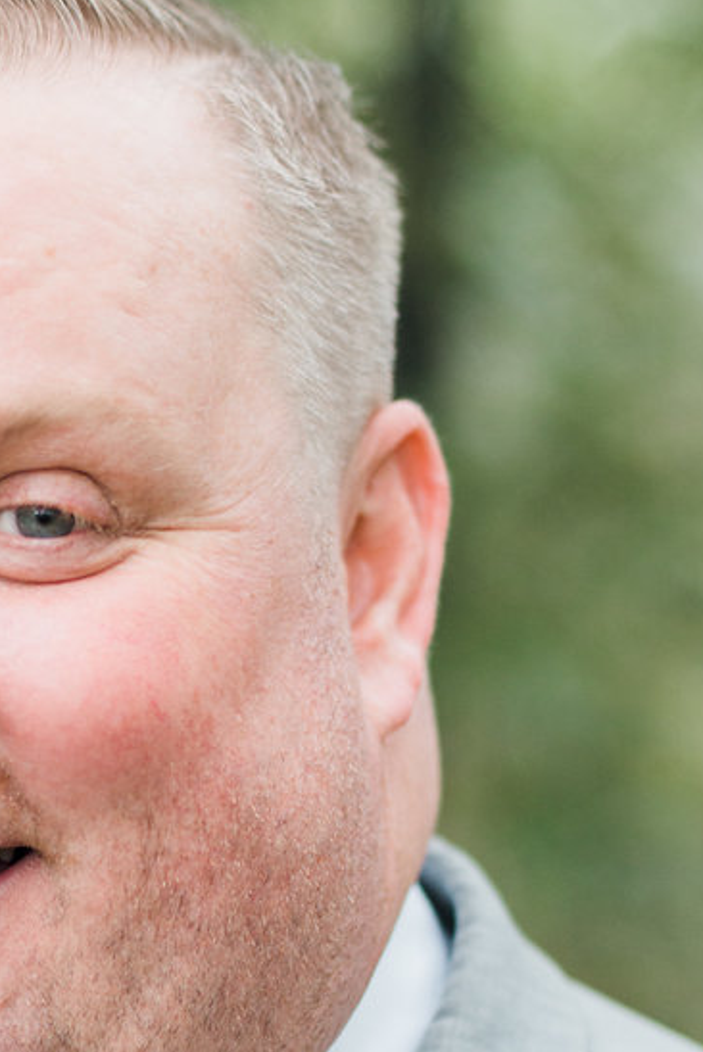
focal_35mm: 140
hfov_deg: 9.7
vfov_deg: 14.5
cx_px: -113
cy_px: 975
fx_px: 4095
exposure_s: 1/160
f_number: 2
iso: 400
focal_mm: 50
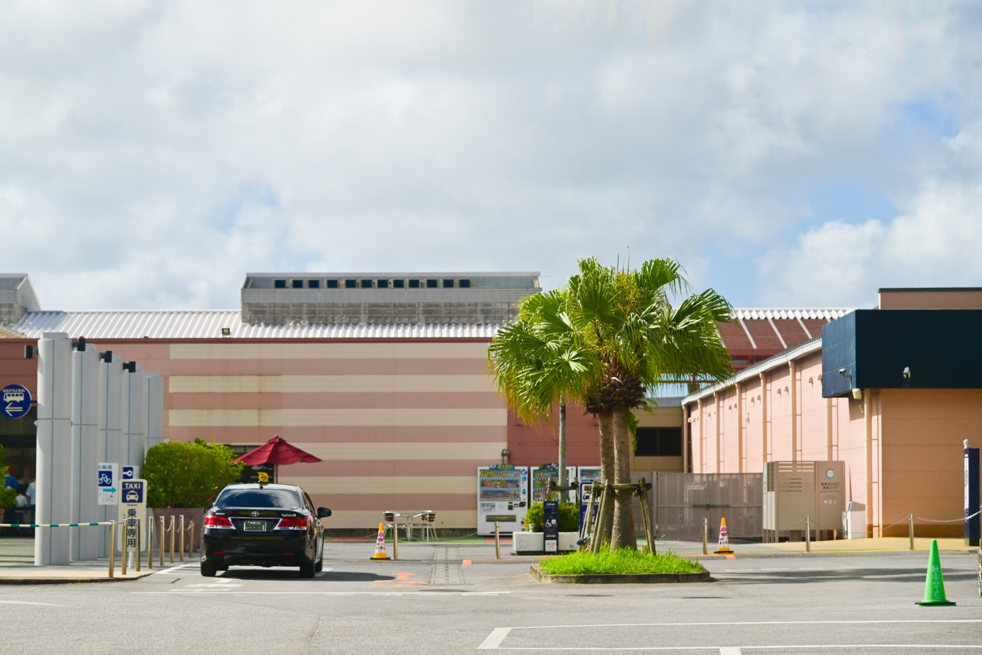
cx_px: 413
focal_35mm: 100
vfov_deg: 13.7
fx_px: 2728
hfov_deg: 20.4
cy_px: 314
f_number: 4
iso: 100
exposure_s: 1/2000
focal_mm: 85
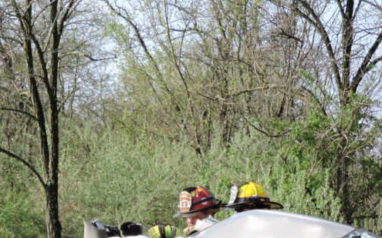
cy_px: 316
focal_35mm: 212
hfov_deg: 9.9
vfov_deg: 6.1
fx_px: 2206
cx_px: 70
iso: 100
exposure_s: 1/320
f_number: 4.1
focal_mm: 16.1
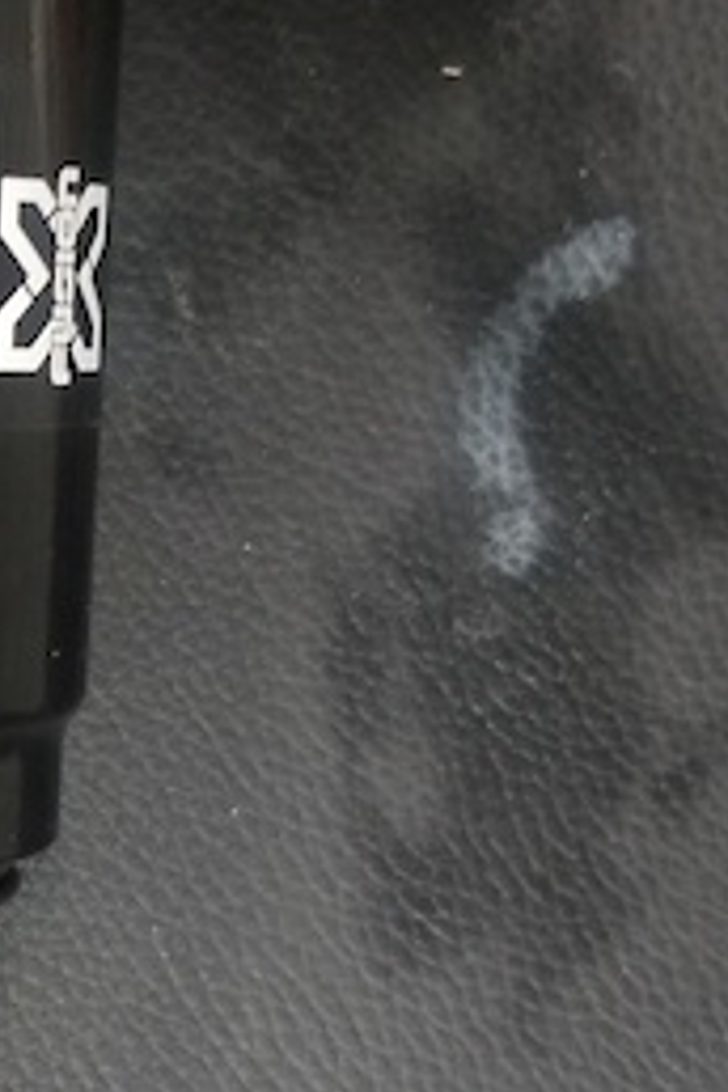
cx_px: -229
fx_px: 2548
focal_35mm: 84
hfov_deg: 15.5
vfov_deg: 24.1
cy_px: 427
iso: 320
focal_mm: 4.3
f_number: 1.7
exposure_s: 1/10
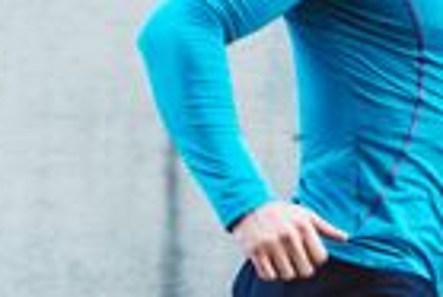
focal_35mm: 182
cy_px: 235
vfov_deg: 7.6
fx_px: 2242
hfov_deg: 11.0
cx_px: 596
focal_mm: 35
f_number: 4
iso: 400
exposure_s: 1/500
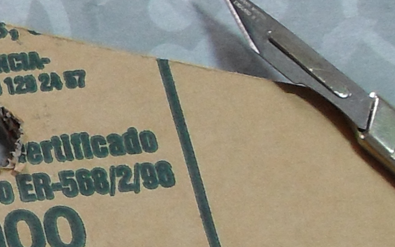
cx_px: -431
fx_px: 2024
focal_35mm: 188
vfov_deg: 7.0
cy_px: 253
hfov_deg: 10.2
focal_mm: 6.3
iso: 160
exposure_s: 1/30
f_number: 3.5
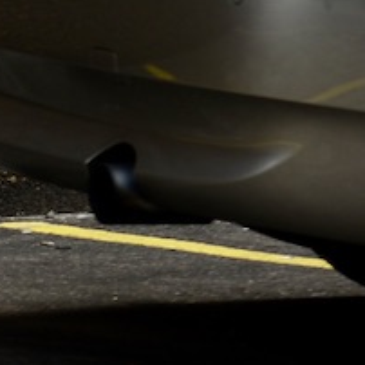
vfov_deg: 3.8
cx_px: 1175
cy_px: 6
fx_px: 5523
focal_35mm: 463
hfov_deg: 3.7
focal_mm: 55
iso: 100
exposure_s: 1/250
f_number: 6.3
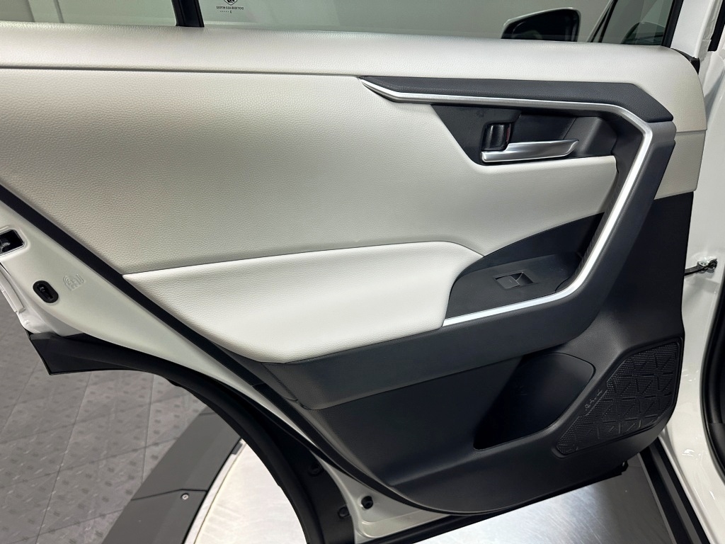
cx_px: 362
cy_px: 272
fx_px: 503
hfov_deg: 71.6
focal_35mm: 24
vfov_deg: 56.8
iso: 320
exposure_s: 1/60
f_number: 1.78
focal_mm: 6.86
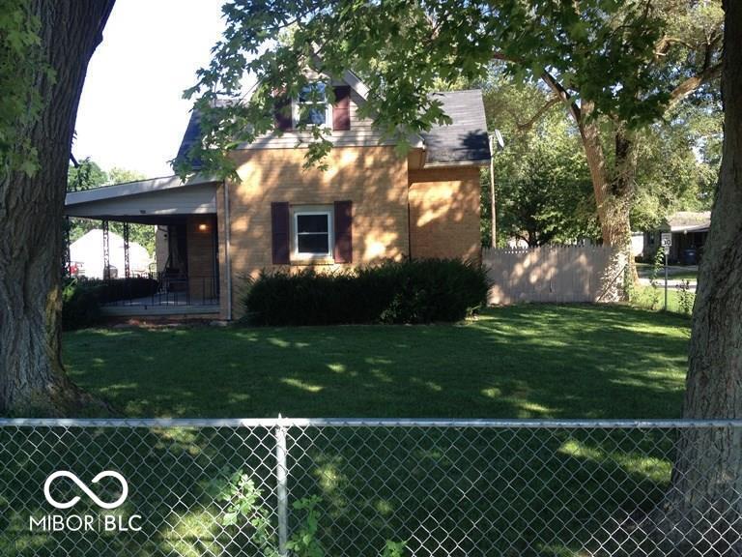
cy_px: 278
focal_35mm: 35
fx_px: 750
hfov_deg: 52.6
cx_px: 371
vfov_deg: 40.7
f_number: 2.4
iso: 50
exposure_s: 1/274
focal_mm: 4.28
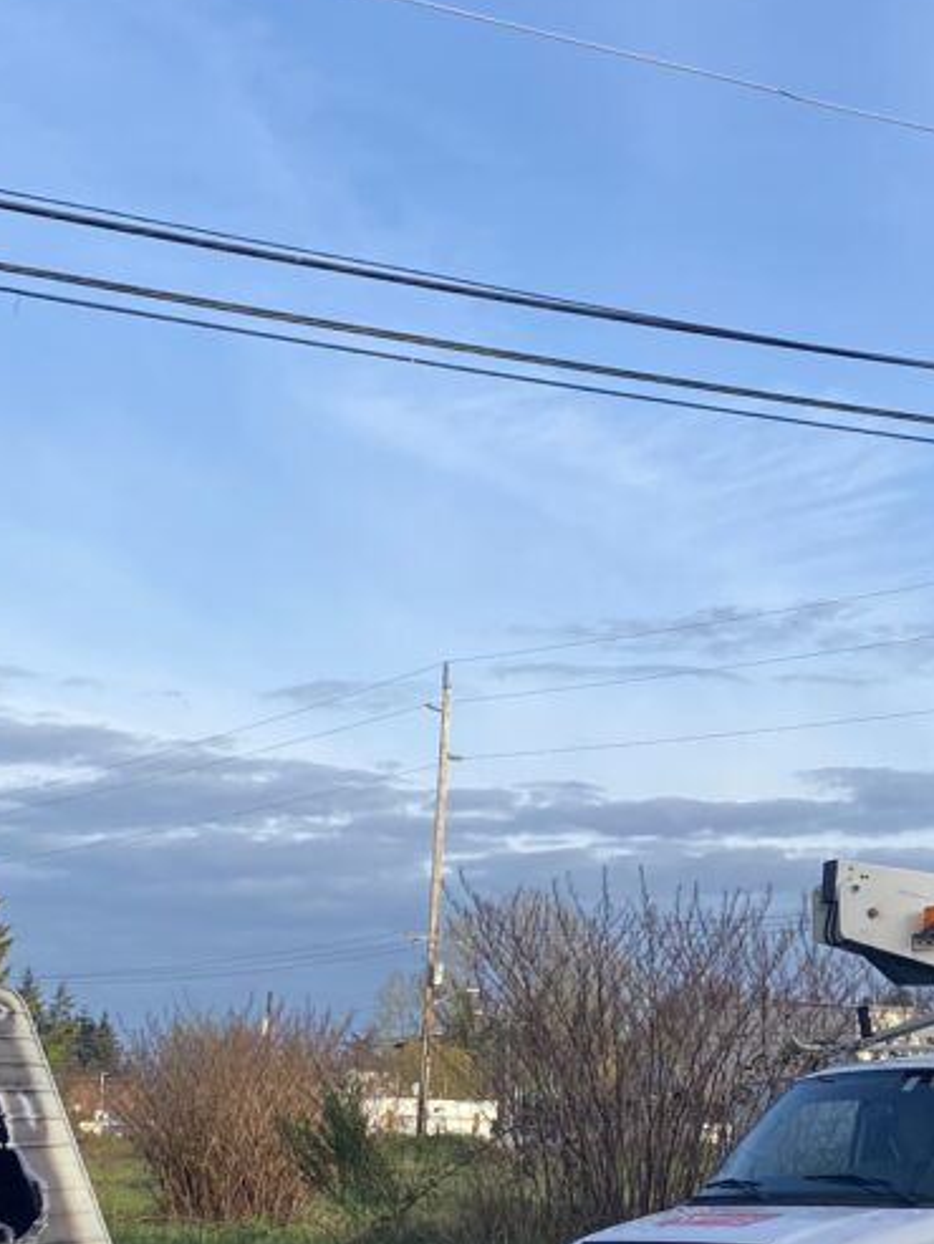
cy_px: 891
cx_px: 576
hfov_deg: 18.2
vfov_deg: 23.9
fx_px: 2913
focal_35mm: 81
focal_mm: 4.25
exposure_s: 1/1316
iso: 32
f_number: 1.8
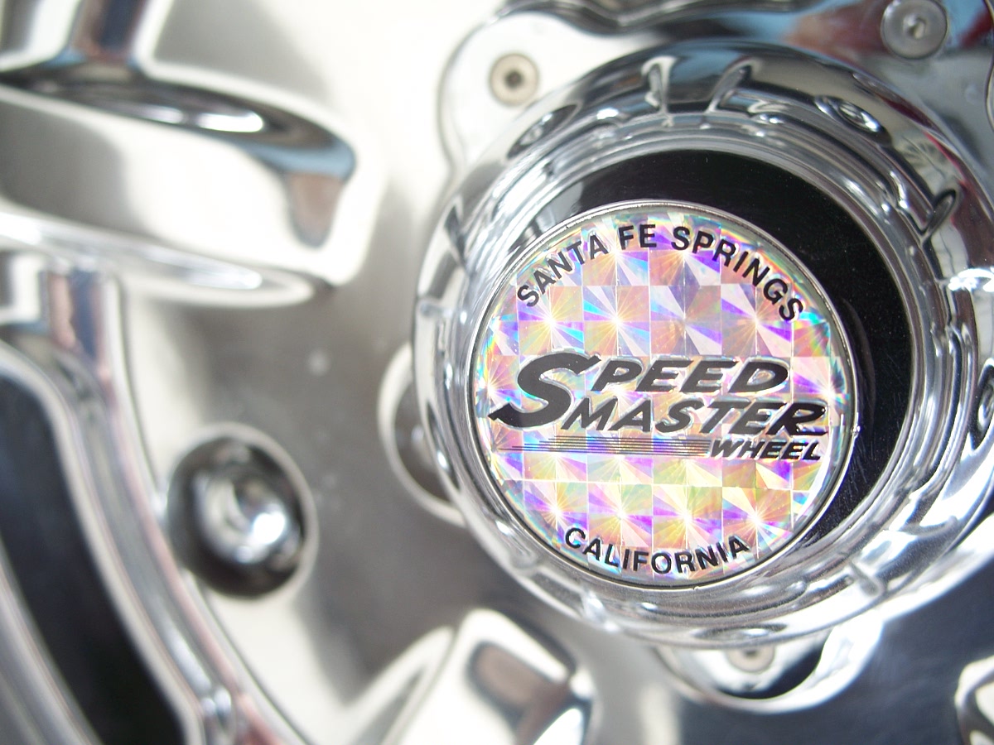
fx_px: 1062
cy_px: 372
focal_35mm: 37
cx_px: 497
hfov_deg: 50.1
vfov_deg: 38.7
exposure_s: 1/50
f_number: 2.8
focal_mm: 7.8
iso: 64
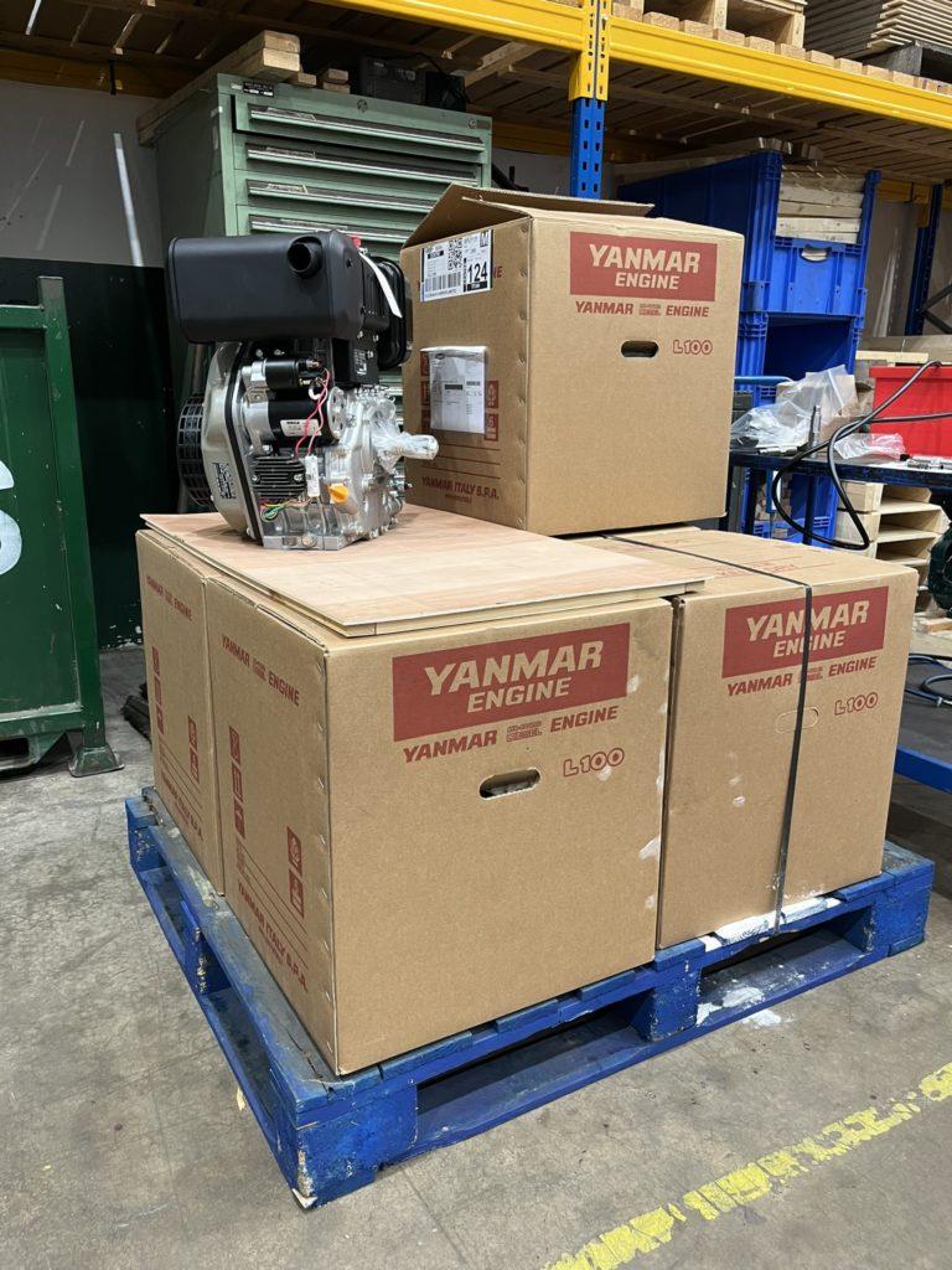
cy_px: 635
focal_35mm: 26
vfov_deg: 67.3
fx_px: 953
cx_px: 476
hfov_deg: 53.1
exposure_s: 1/63
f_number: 1.6
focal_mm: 5.1
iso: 125
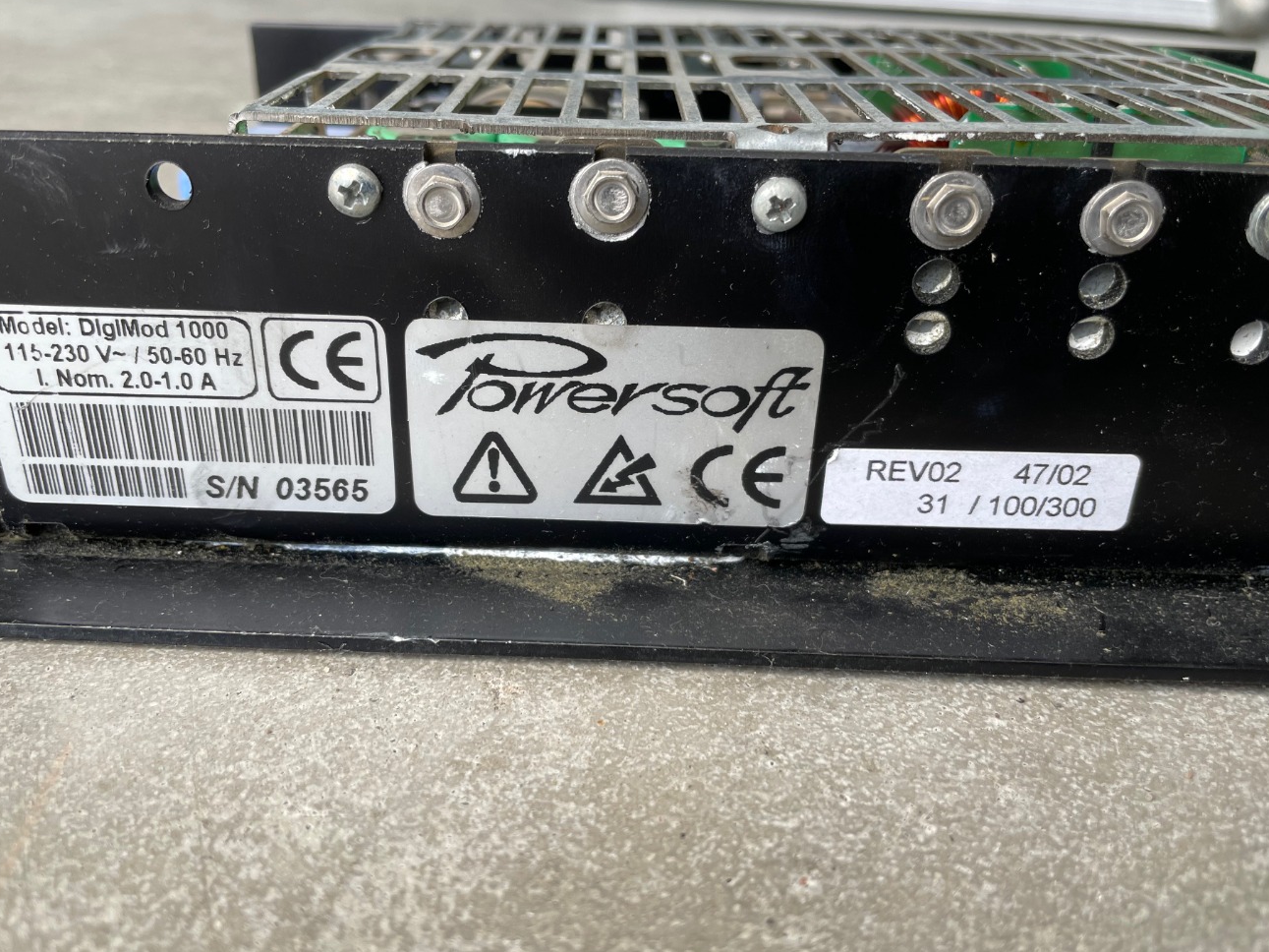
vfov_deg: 48.2
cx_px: 591
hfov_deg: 61.6
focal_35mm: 29
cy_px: 470
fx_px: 1063
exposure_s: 1/121
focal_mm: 4.2
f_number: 1.6
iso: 32
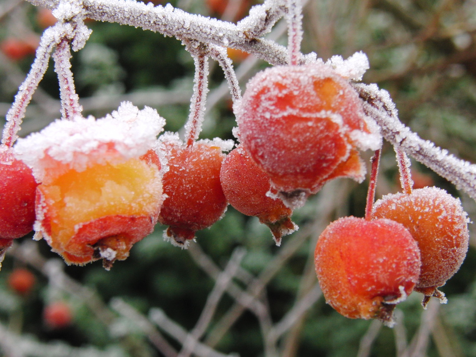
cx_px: 238
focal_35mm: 100
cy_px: 178
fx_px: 1375
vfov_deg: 14.8
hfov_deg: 19.6
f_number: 3.9
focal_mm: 17.6
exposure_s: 1/200
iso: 200
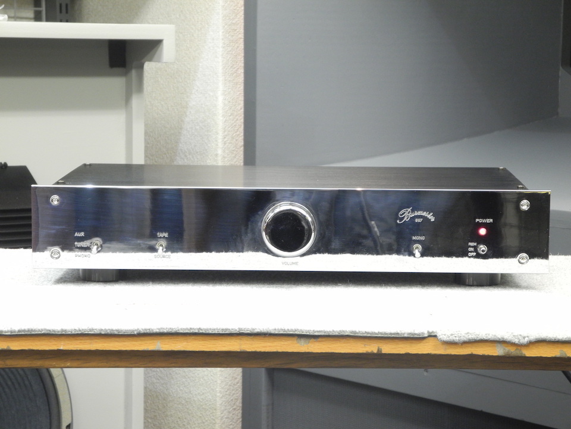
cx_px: 286
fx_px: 1963
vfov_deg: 12.5
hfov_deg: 16.6
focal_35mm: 119
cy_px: 214
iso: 400
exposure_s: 1/6.8
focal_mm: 25.4
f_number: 4.5
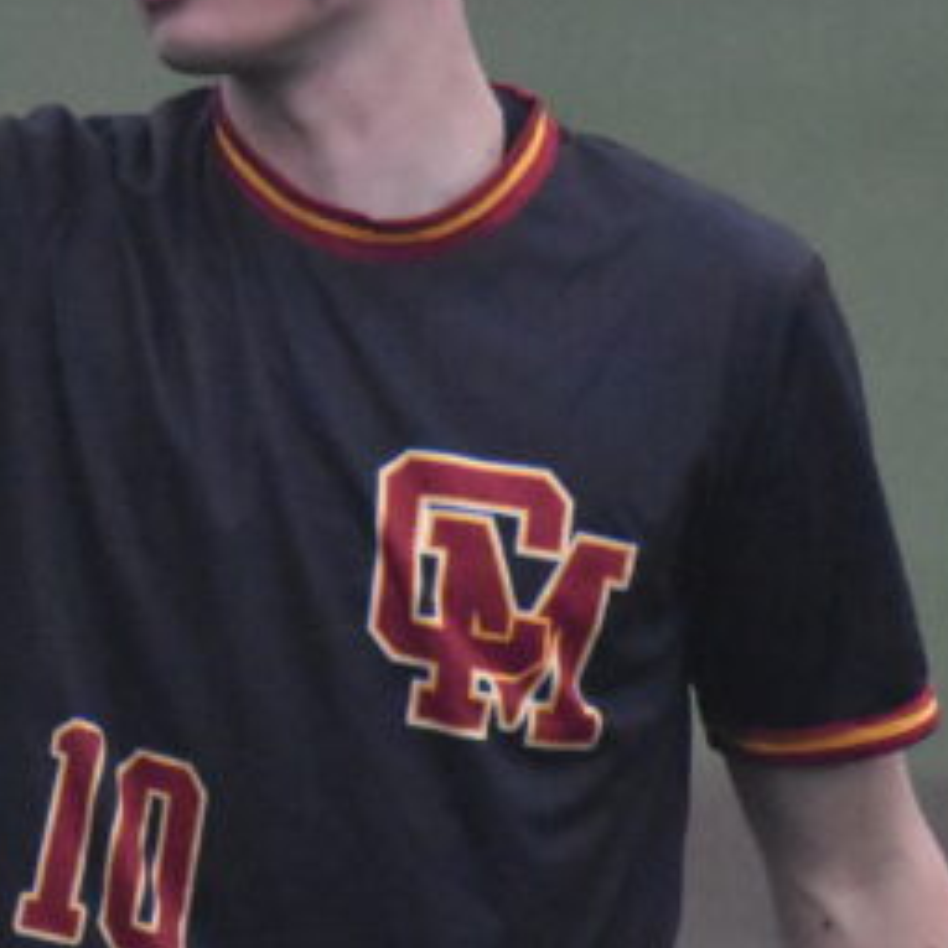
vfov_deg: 1.2
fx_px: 46073
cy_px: 292
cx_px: 253
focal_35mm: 1487
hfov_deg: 1.2
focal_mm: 270
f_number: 6
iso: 6400
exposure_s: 1/1250
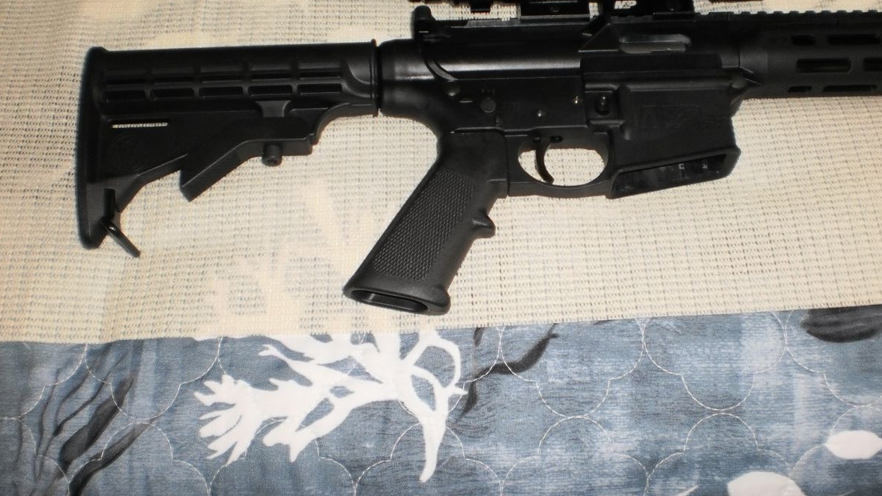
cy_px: 175
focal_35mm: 40
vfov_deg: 29.5
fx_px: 935
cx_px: 447
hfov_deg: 50.5
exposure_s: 1/30
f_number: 3.1
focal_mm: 6.3
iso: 125
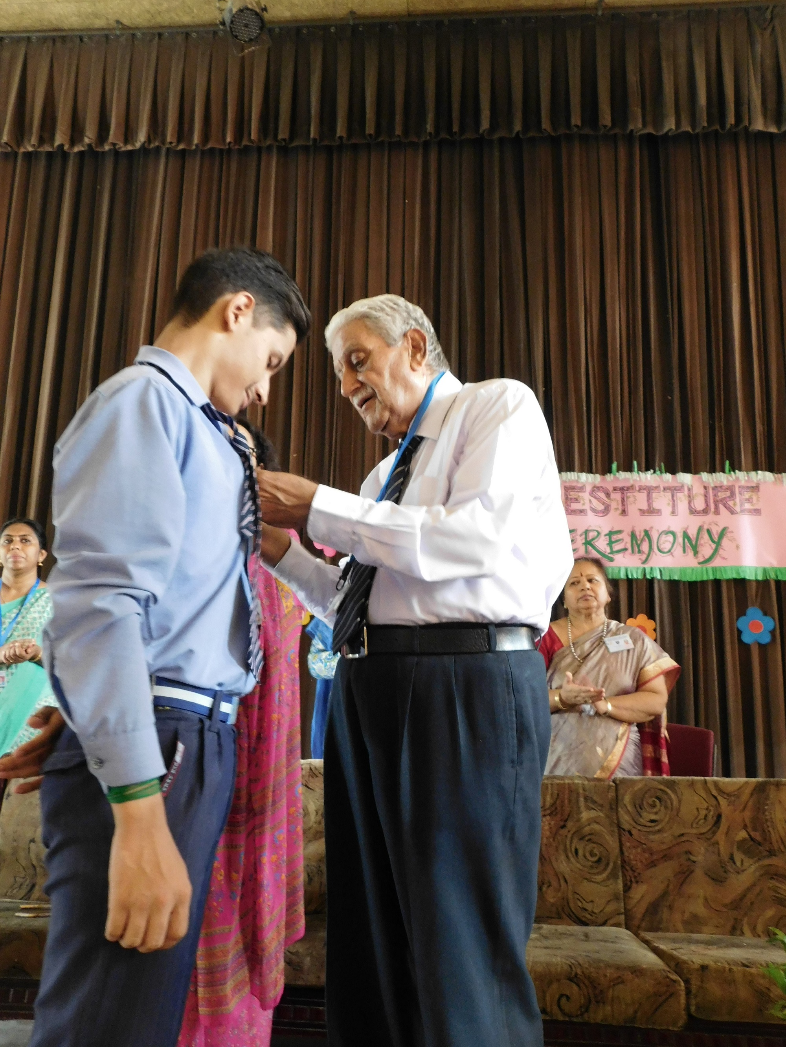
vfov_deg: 63.4
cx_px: 393
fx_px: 848
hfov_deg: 49.8
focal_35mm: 28
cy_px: 524
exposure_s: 1/8
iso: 400
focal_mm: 4.9
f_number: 3.2
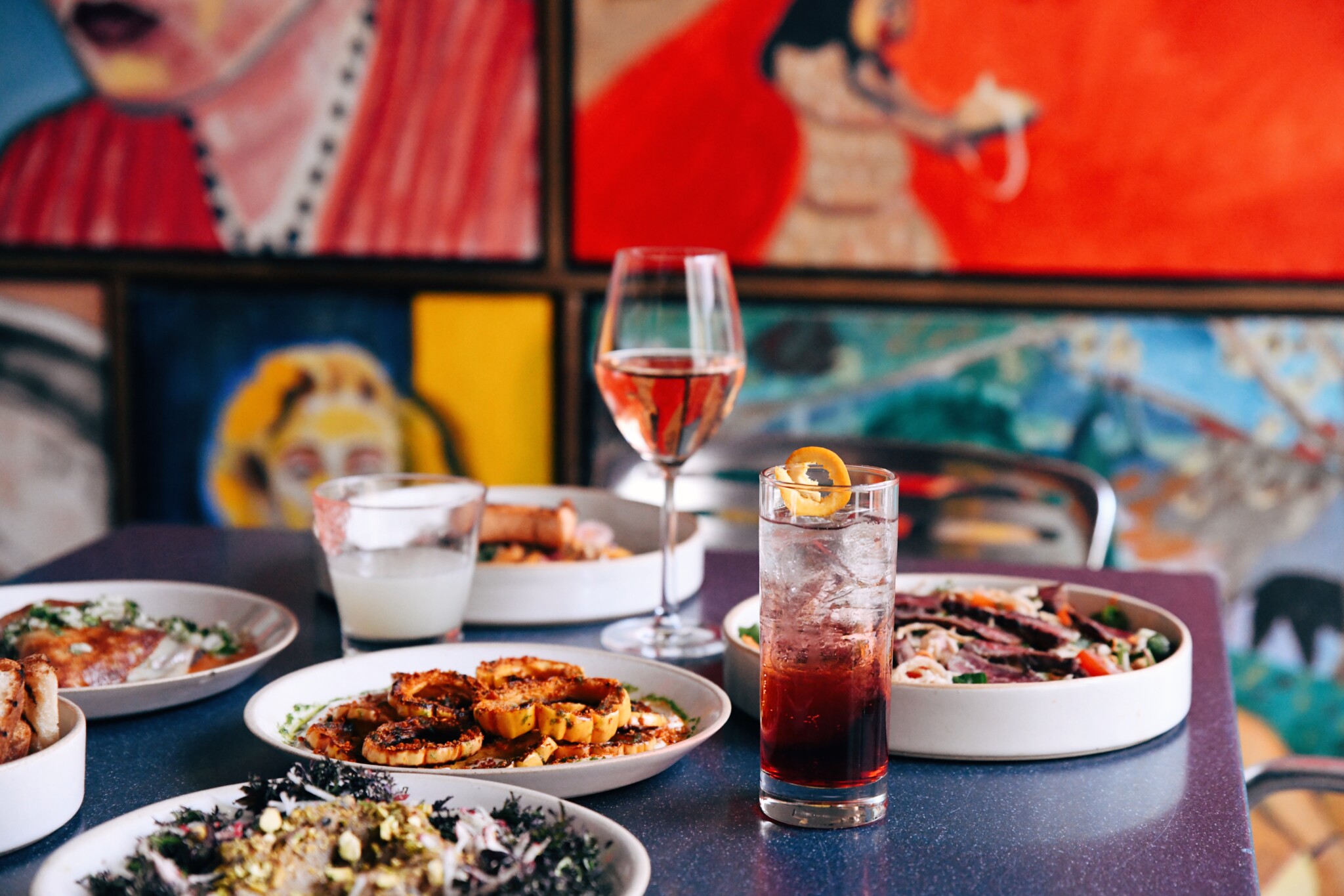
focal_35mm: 70
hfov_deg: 28.8
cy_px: 448
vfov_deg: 19.5
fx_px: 2613
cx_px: 672
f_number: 3.5
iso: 4000
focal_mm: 70
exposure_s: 1/100
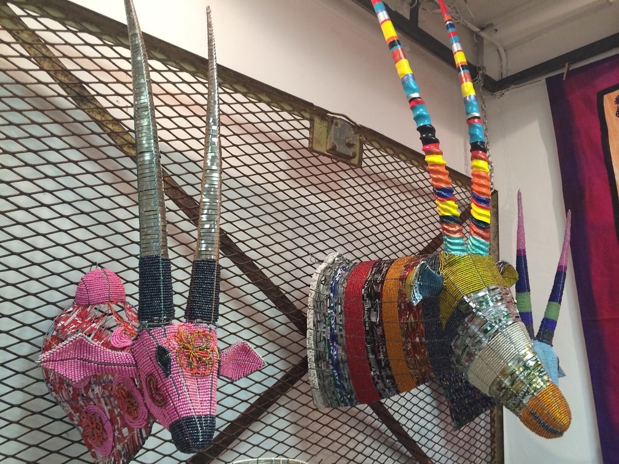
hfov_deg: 60.0
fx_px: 536
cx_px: 310
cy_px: 232
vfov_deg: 46.8
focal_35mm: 30
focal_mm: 4.12
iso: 160
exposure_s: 1/33
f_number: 2.2
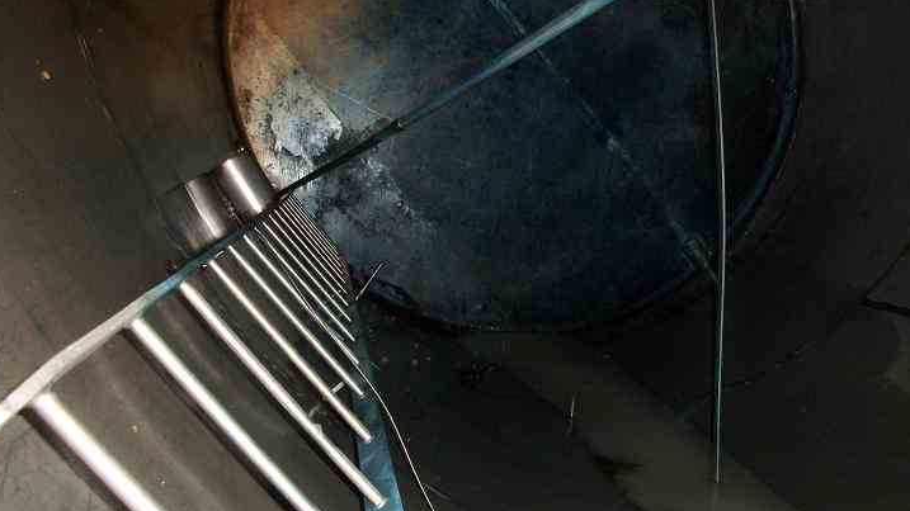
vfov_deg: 30.4
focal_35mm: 39
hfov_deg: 51.6
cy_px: 223
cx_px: 449
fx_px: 941
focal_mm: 6.3
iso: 320
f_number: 3.1
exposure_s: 1/60
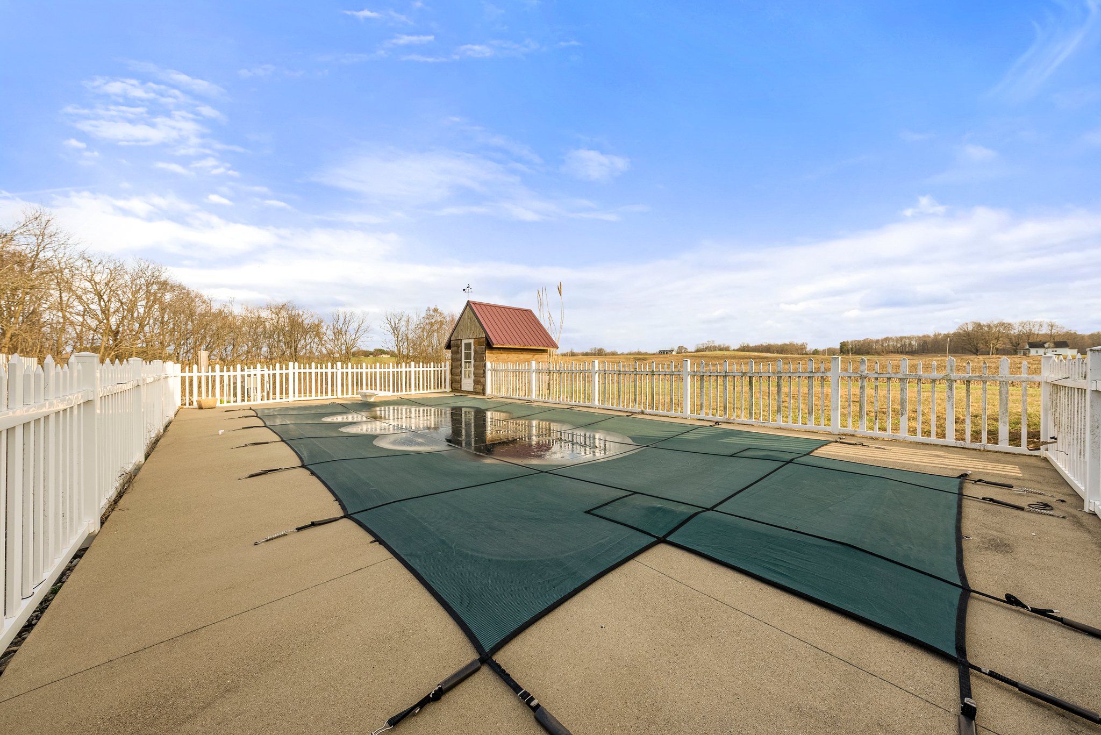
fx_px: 367
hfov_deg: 112.6
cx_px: 550
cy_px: 368
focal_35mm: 12
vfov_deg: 90.1
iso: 100
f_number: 7.1
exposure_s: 1/320
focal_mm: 12
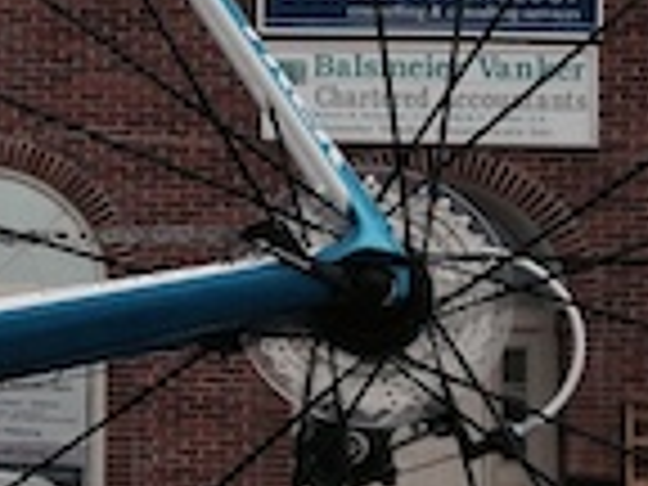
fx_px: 3426
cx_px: -778
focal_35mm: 183
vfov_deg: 8.1
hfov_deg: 9.8
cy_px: 50
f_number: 2.4
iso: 50
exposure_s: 1/1323
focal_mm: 4.12
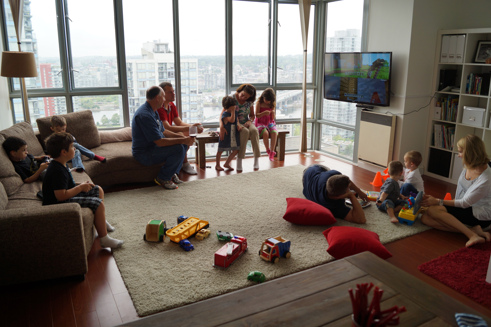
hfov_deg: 67.4
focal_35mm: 27
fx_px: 368
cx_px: 246
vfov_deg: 47.9
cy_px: 164
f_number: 4.5
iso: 100
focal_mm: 18
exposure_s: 1/80
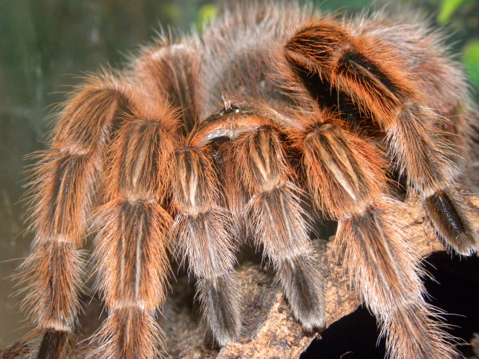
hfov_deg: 11.7
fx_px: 2339
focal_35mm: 169
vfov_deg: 8.8
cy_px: 174
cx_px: 230
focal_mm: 28.8
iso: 400
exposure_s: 1/30
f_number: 8
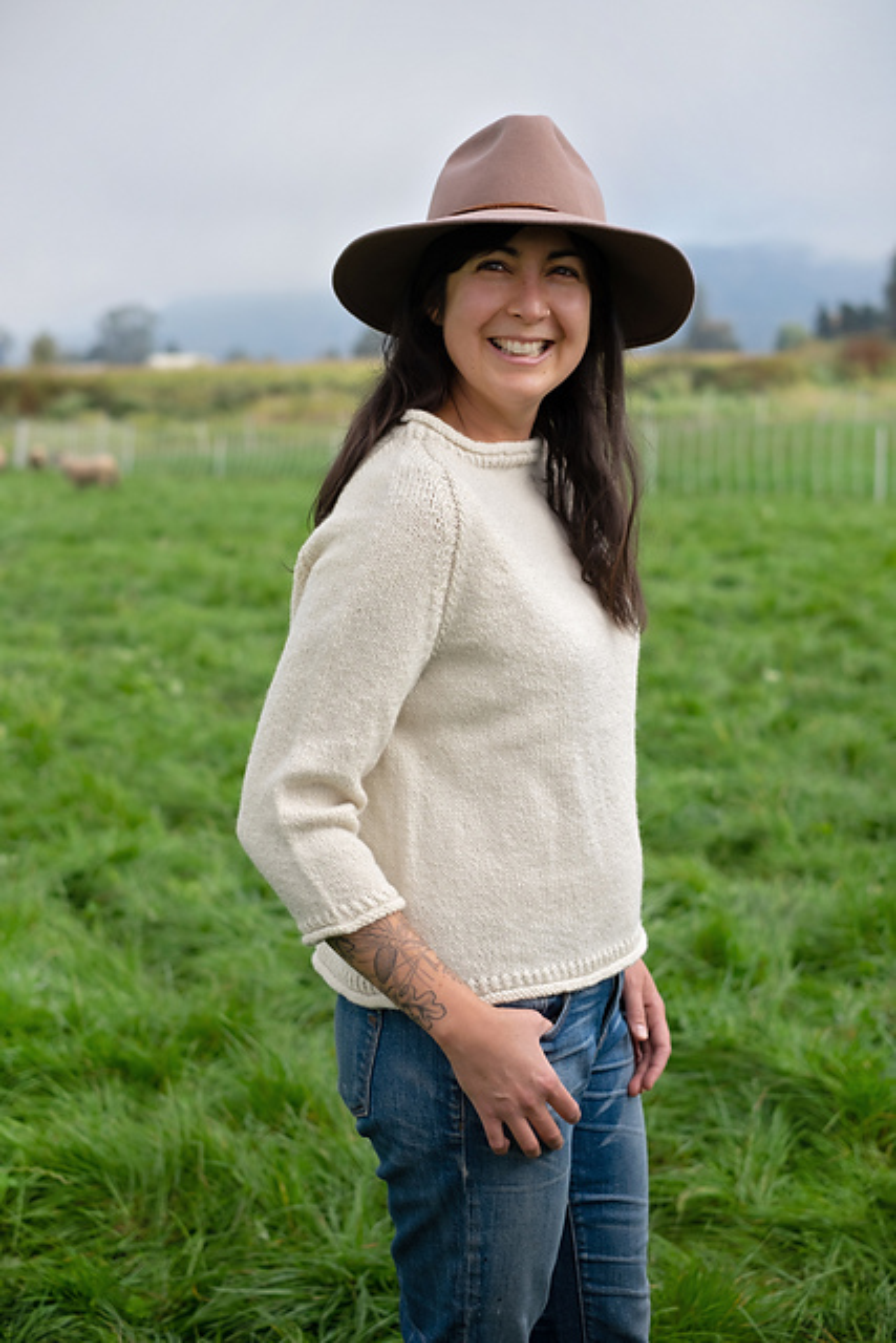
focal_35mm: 53
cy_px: 672
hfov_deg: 25.5
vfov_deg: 37.5
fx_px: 1977
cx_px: 448
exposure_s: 1/2000
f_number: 2.8
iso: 200
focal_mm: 35
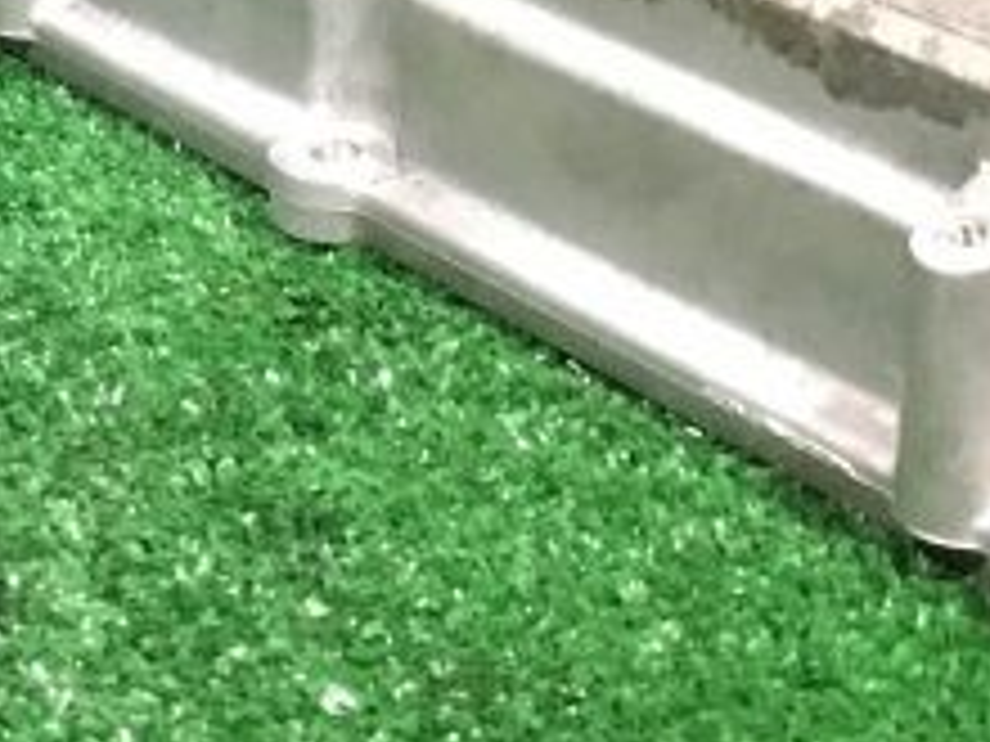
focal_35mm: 135
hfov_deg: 14.2
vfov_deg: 10.5
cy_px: -427
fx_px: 3861
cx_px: -189
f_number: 2.2
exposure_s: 1/30
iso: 200
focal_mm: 4.15
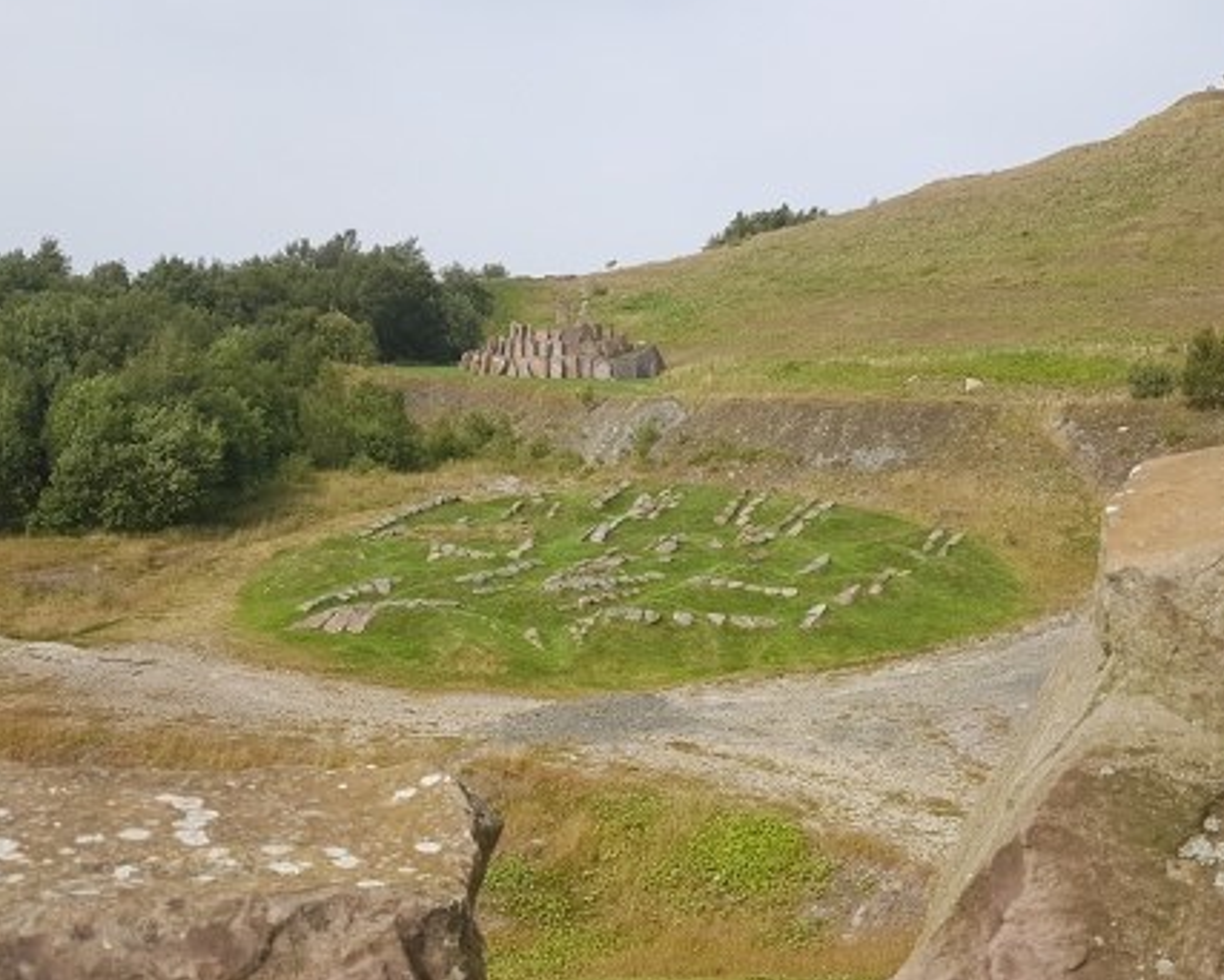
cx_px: 671
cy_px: 642
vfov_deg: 38.8
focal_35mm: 38
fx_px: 1377
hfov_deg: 47.9
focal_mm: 4.2
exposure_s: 1/1668
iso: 40
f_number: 1.7
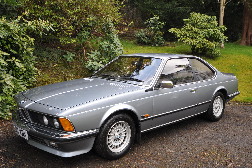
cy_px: 84
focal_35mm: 33
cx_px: 126
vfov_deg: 39.9
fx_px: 231
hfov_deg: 57.3
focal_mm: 22
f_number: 5.6
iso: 200
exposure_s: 1/125
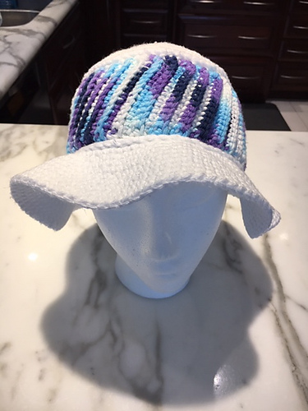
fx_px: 344
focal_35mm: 29
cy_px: 206
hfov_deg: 48.2
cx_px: 154
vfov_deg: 61.7
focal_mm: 4.15
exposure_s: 1/120
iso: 32
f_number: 2.2
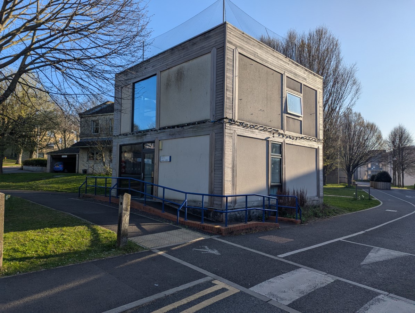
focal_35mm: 24
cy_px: 156
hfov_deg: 71.5
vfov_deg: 56.9
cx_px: 208
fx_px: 288
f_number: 1.85
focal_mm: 6.81
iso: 45
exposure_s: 1/2309
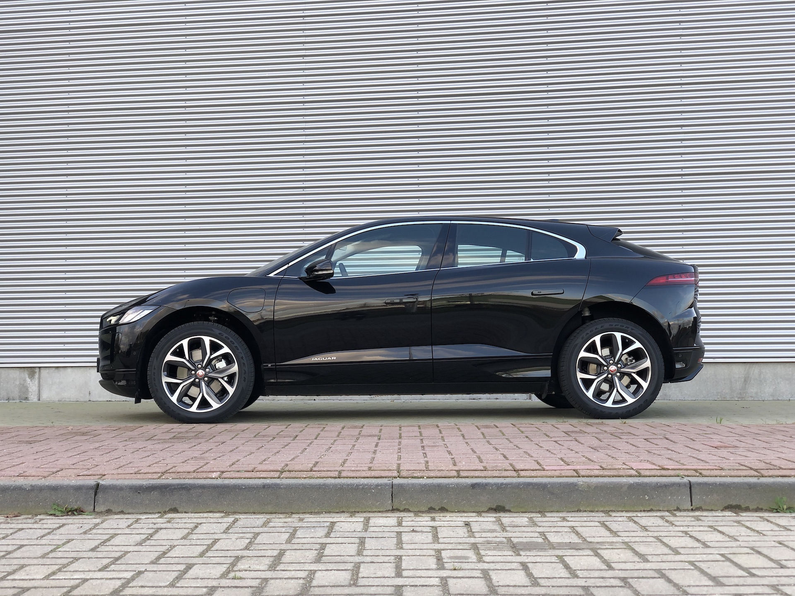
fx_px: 1194
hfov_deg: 36.8
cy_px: 298
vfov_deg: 28.0
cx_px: 398
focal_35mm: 52
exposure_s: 1/60
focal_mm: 6
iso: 16
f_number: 2.4
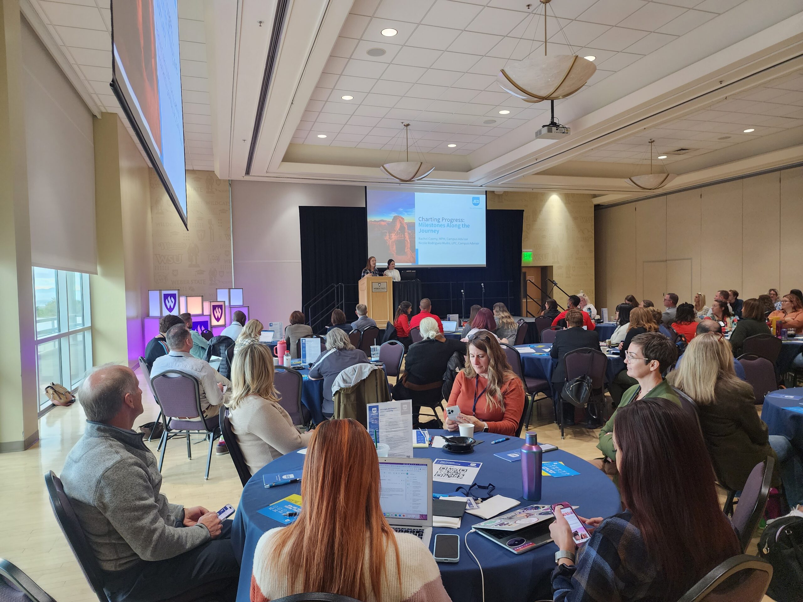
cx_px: 402
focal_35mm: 23
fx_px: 534
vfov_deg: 58.9
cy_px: 301
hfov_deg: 73.9
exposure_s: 1/120
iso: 500
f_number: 1.8
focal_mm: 6.4
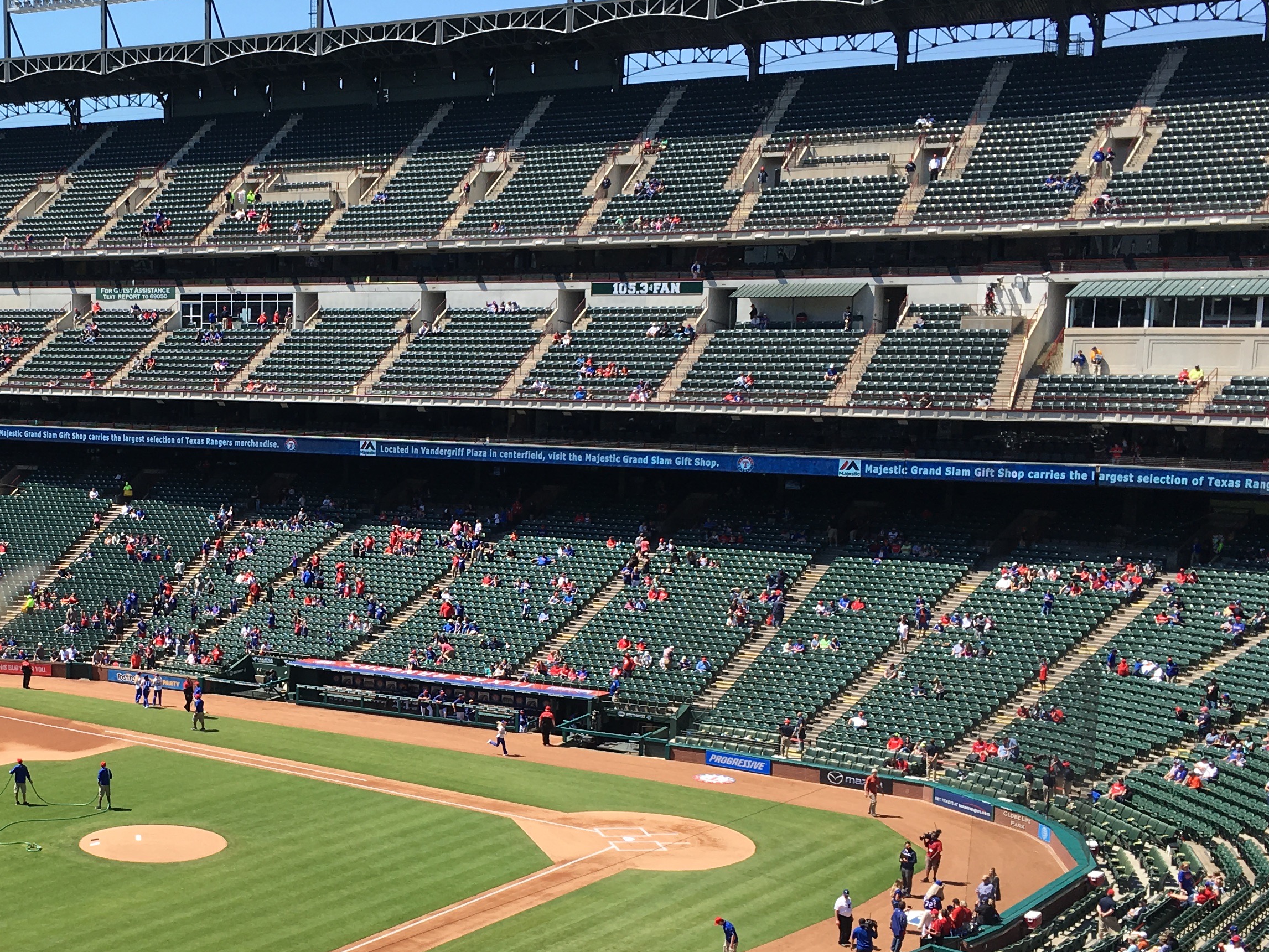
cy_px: 638
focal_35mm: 51
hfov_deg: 36.1
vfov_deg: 28.4
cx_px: 230
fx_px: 1870
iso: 25
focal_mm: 4.15
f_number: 2.2
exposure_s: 1/1202
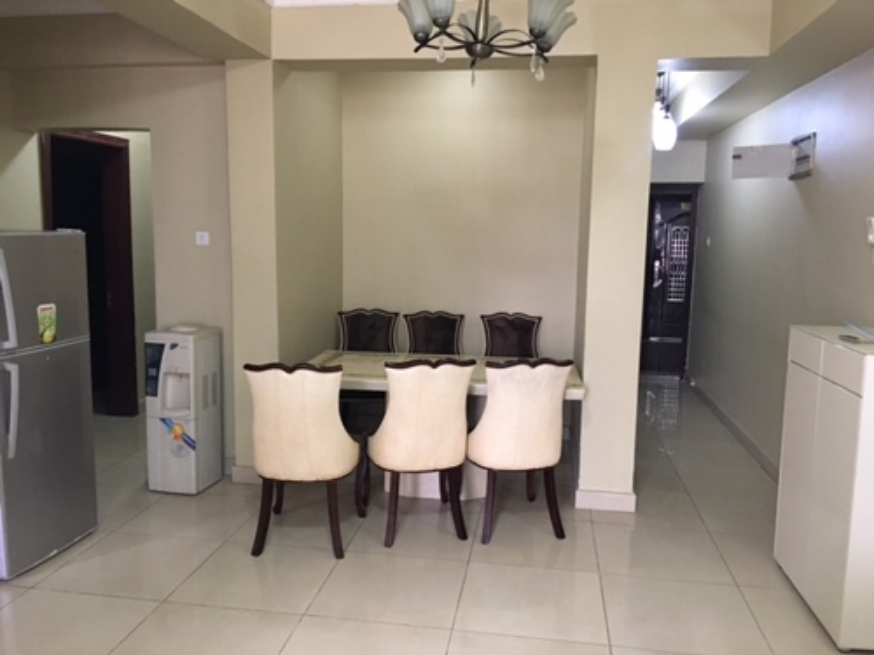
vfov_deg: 48.2
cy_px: 328
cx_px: 437
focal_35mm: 29
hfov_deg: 61.7
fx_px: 732
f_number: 2.2
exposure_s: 1/17
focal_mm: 4.15
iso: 125
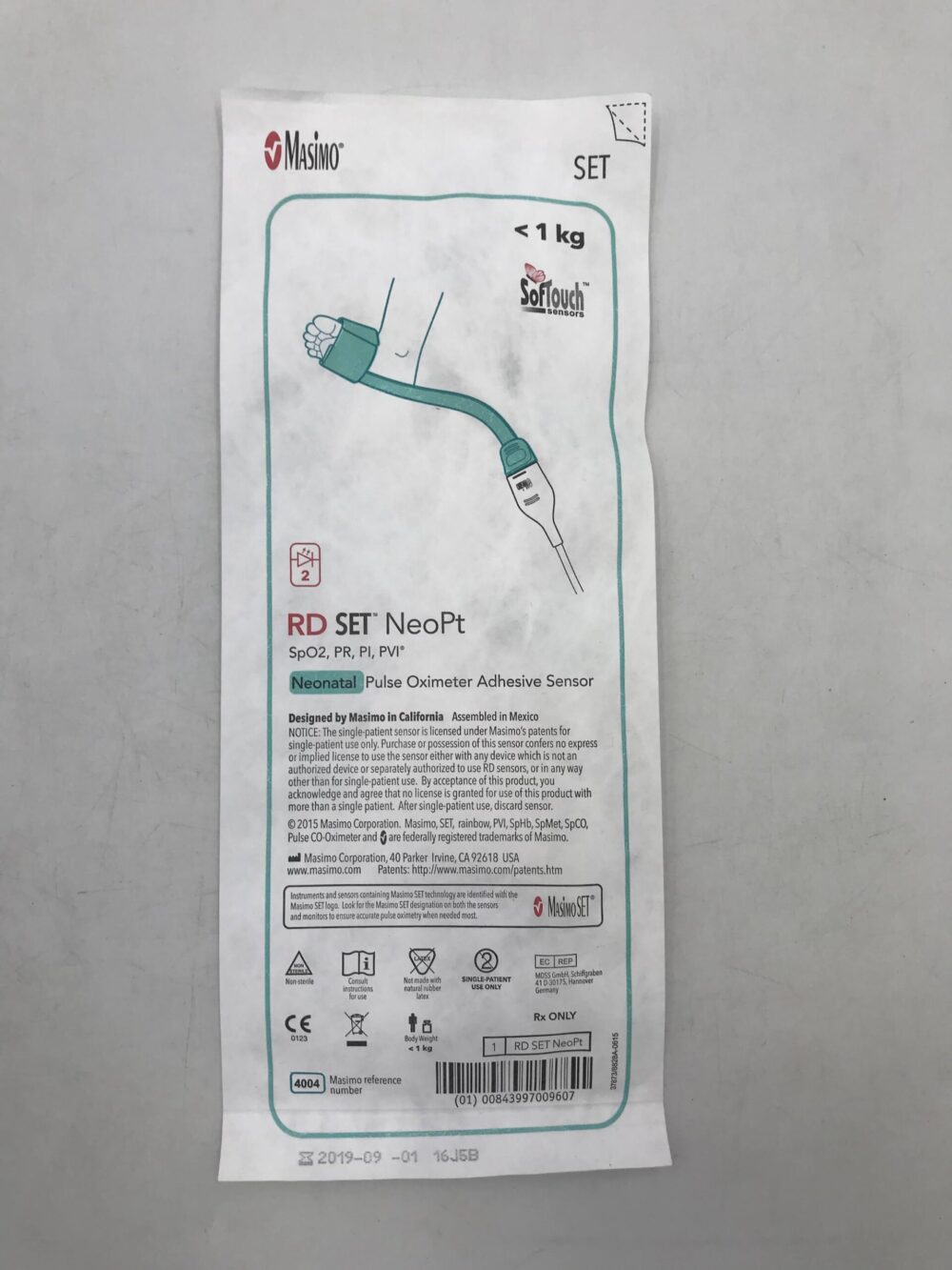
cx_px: 476
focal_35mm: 28
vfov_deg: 63.4
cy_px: 635
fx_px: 1027
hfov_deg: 49.8
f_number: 1.8
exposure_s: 1/138
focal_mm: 3.99
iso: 20
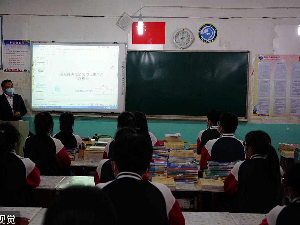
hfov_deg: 43.8
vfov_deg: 33.6
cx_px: 143
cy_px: 113
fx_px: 373
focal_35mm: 43
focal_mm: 39
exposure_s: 1/60
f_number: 4.5
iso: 800
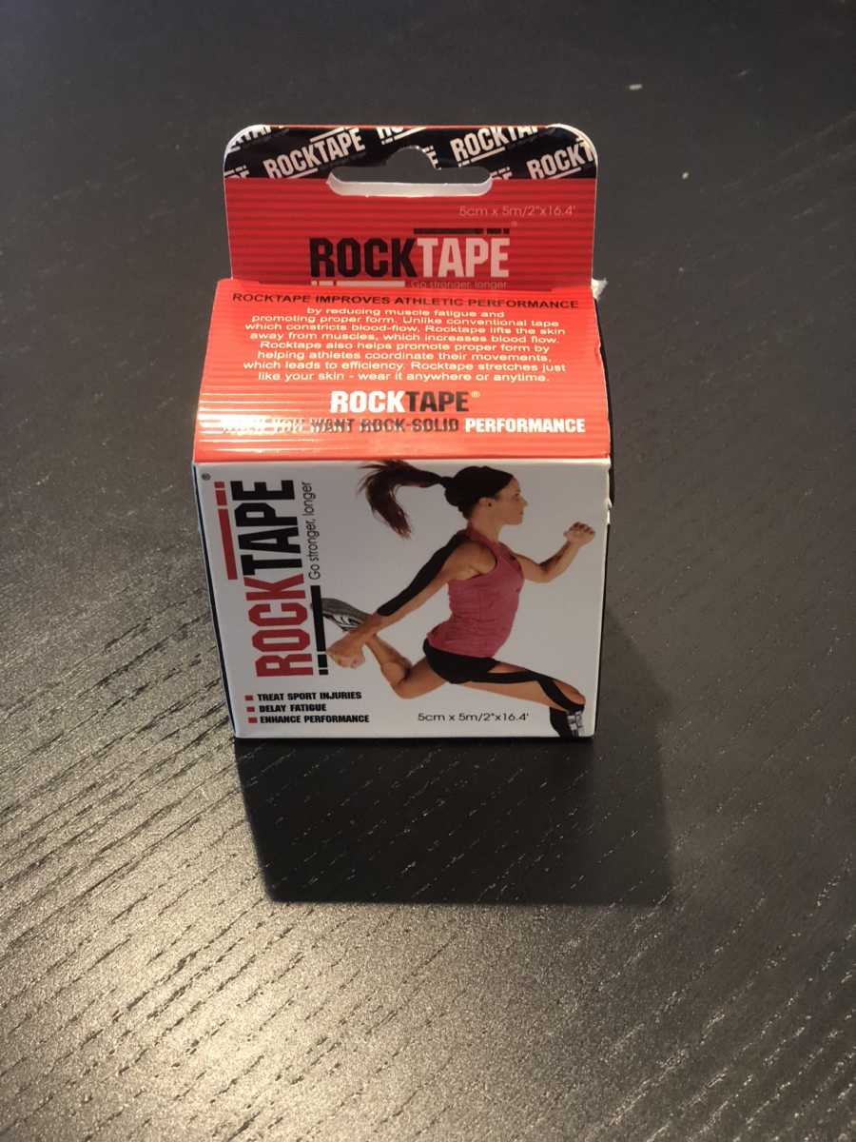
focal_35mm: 52
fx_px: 1715
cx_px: 428
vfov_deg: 36.8
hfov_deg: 28.0
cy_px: 571
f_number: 2.4
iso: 160
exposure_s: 1/20
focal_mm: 6
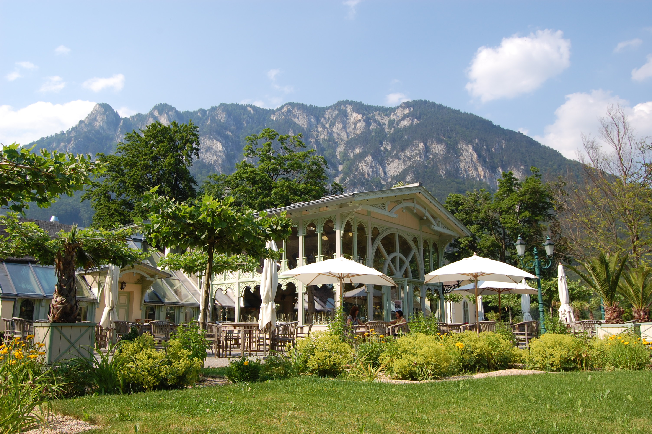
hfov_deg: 67.4
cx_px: 326
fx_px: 489
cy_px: 217
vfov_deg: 47.8
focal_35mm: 27
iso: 200
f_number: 8
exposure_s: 1/250
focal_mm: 18
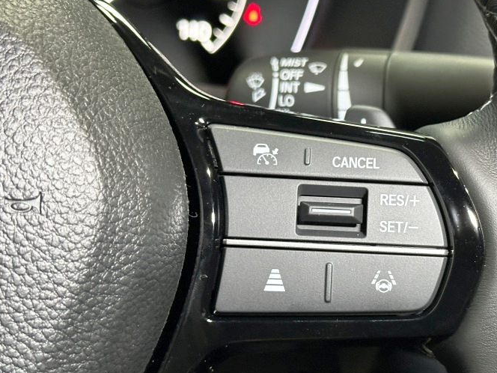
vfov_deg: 19.9
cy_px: 221
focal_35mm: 74
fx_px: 1062
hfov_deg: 26.2
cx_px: 332
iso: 500
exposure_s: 1/40
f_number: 1.78
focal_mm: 6.86
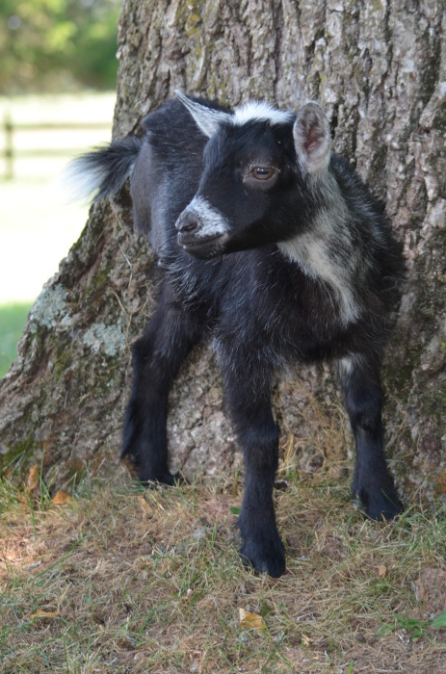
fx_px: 2256
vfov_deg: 17.0
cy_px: 258
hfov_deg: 11.3
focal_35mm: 121
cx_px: 260
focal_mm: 55
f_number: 4.5
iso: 280
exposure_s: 1/125
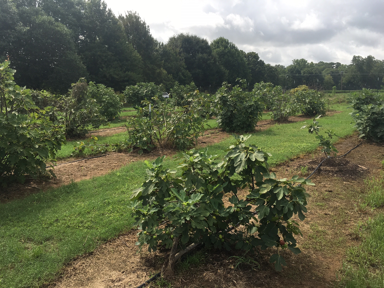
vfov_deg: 48.2
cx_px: 192
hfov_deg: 61.7
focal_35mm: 29
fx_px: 322
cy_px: 144
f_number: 2.2
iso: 25
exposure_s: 1/705
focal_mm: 4.15
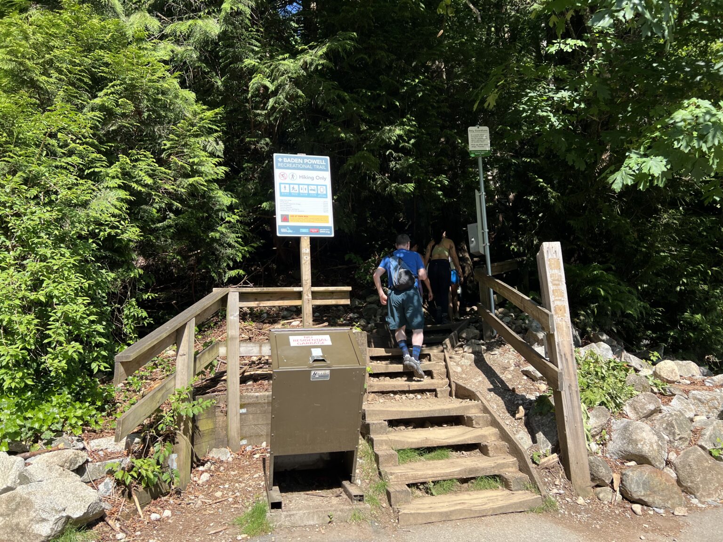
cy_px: 271
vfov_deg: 53.1
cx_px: 362
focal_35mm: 26
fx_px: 543
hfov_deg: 67.3
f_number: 1.5
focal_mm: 5.7
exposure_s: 1/1511
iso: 50
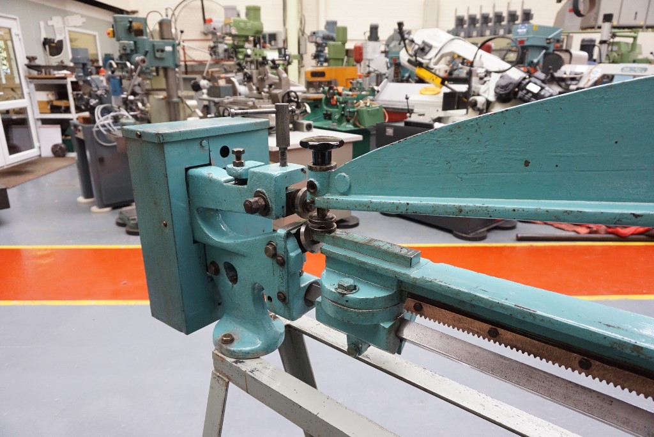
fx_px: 436
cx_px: 327
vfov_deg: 53.1
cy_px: 218
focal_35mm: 24
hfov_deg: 73.7
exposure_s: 1/160
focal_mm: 16
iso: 1000
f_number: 4
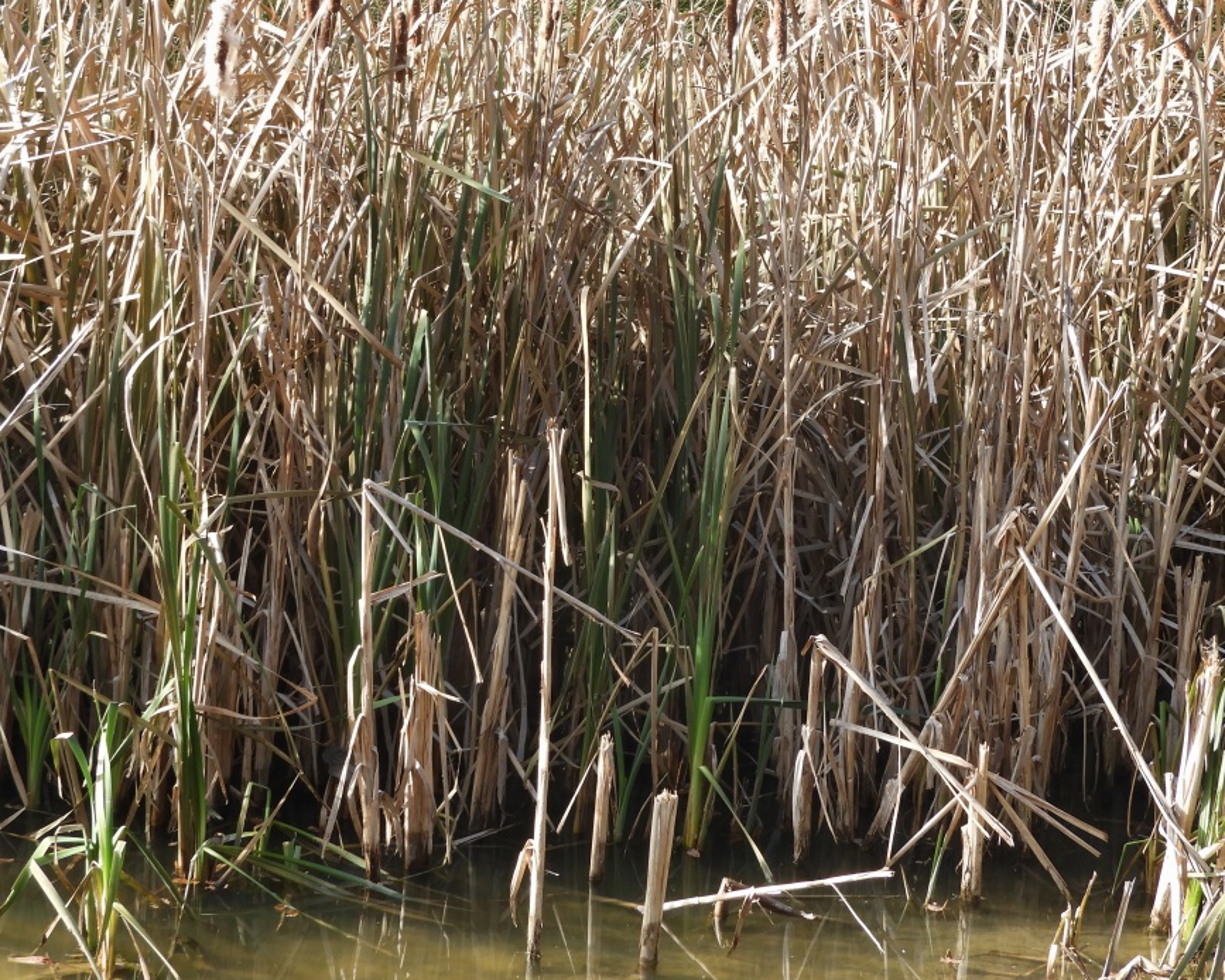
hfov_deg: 21.3
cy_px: 346
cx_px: 617
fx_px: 3264
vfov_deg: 17.1
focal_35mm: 90
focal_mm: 10.7
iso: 100
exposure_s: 1/100
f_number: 4.2
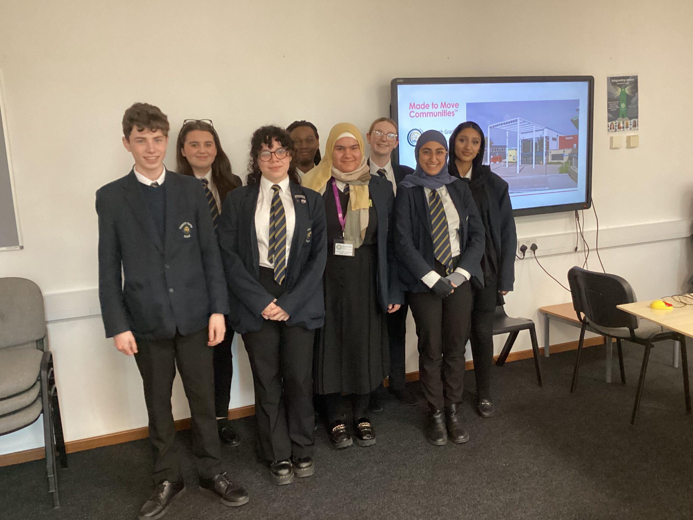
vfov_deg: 44.2
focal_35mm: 32
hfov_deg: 56.8
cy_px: 258
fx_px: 641
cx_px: 355
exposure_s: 1/50
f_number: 2.4
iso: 400
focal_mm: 3.3
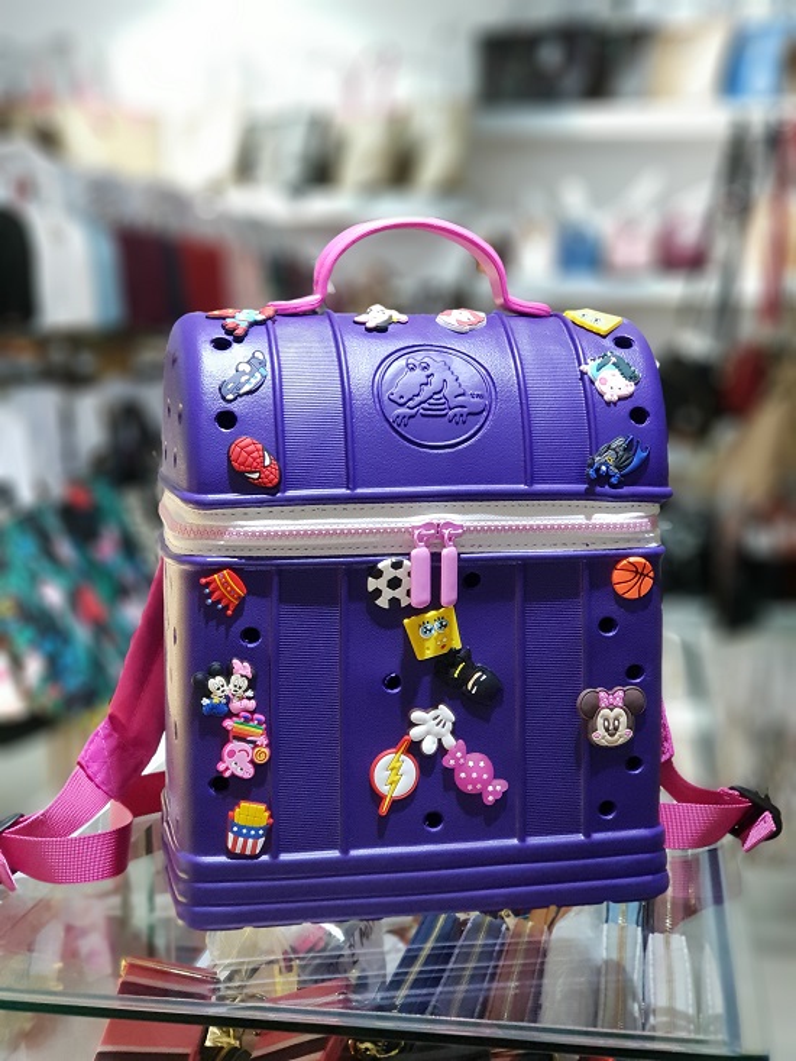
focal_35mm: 52
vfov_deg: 36.8
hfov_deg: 28.0
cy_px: 530
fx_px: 1594
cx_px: 398
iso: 400
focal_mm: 6
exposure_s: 1/30
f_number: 2.4
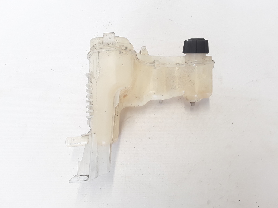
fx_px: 217
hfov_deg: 65.3
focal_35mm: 27
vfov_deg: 51.4
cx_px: 139
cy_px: 104
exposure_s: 1/50
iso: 64
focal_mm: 2.91
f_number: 1.9
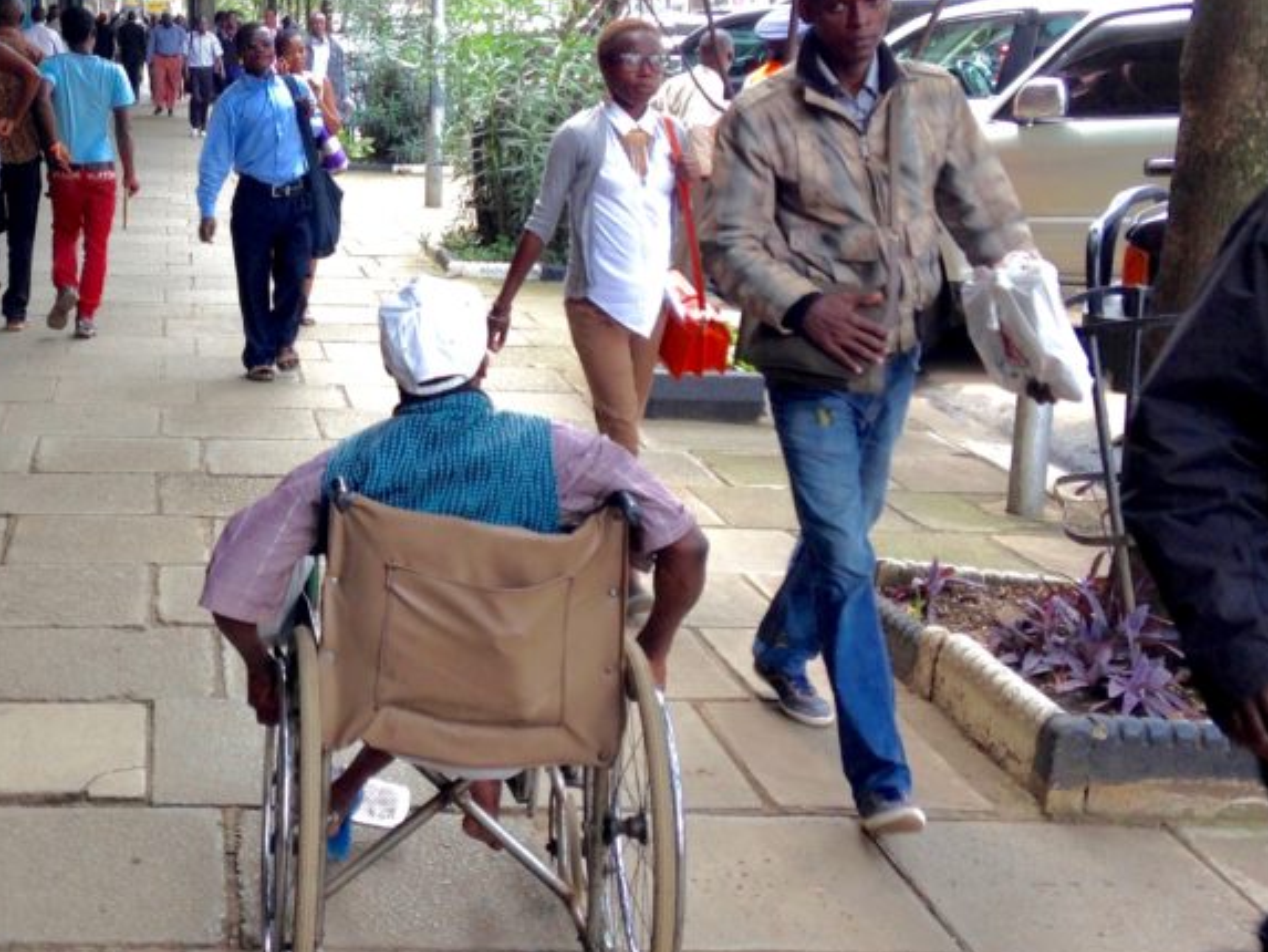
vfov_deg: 24.8
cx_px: 257
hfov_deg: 31.8
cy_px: 365
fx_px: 2162
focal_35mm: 59
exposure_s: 1/120
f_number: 2.4
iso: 50
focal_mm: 4.12
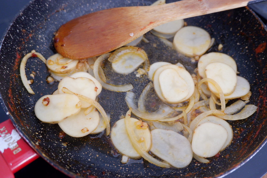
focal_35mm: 32
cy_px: 89
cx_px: 134
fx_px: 237
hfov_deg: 58.7
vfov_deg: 41.1
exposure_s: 1/34
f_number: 4.2
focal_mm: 21.5
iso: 2500
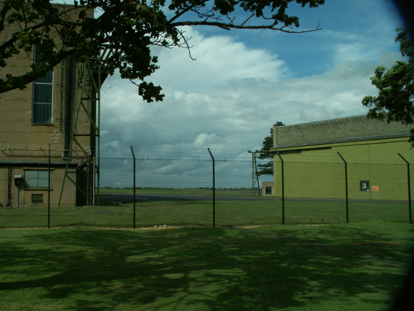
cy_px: 156
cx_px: 207
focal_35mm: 35
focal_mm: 5.86
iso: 50
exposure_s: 1/400
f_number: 8
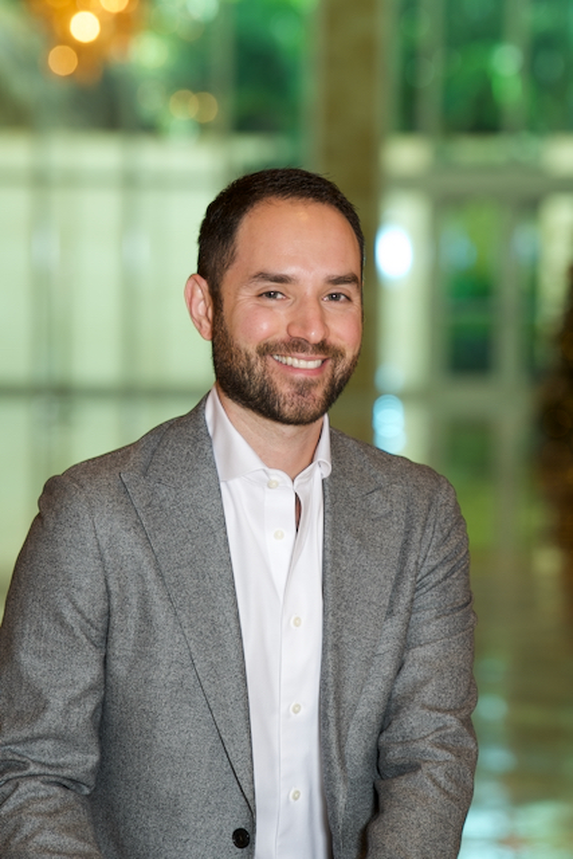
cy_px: 430
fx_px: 4772
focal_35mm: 200
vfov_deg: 10.3
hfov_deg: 6.9
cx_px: 286
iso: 640
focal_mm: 200
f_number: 6.3
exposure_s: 1/60
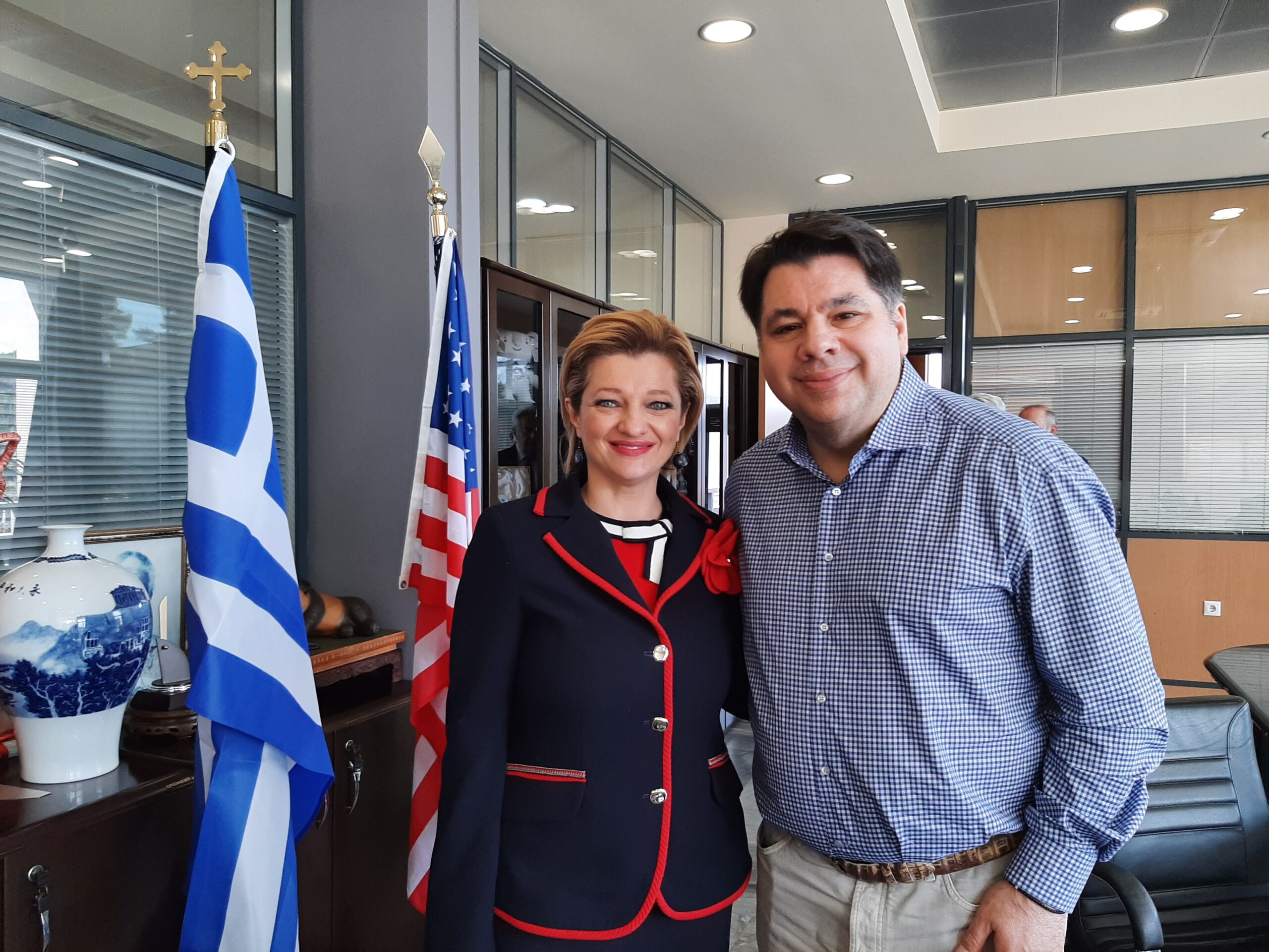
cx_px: 634
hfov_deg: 67.3
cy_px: 476
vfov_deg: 53.1
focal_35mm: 26
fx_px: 953
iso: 50
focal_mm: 3.93
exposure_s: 1/100
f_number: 1.7
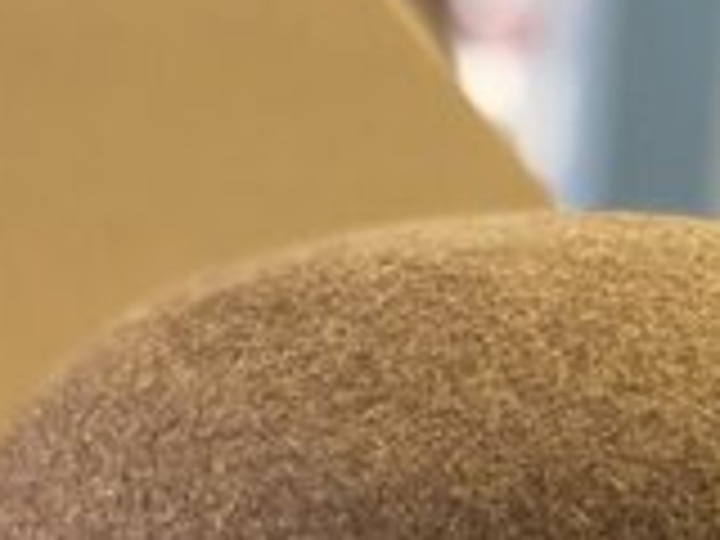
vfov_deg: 7.0
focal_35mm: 208
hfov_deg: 9.5
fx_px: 4326
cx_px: 472
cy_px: 878
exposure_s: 1/20
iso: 320
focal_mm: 6
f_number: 2
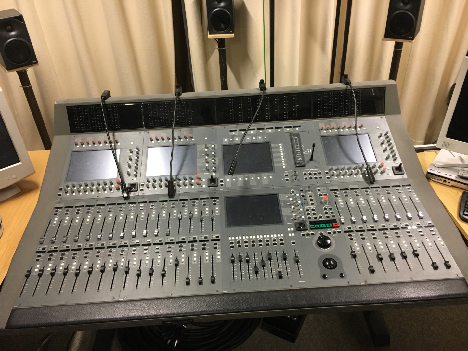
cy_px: 176
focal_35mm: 29
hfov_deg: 61.7
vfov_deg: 48.2
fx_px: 392
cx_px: 234
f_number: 2.2
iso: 200
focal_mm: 4.15
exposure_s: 1/33
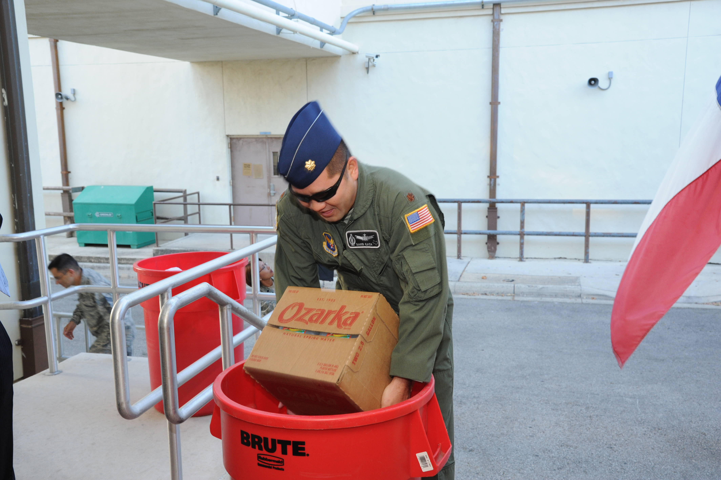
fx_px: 680
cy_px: 240
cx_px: 360
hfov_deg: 55.8
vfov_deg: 38.8
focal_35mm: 34
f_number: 8
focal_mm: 34
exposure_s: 1/60
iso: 1250
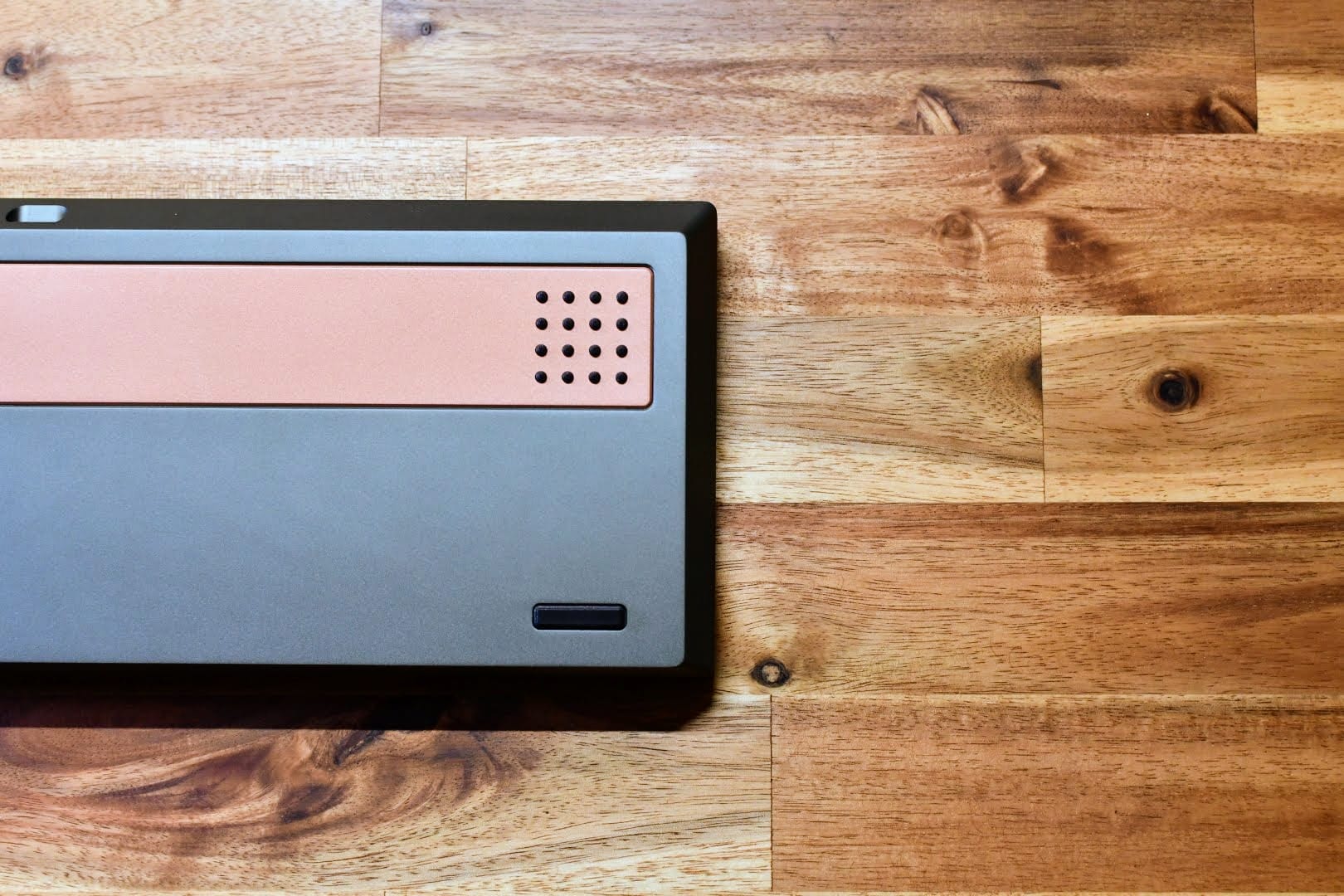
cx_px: 672
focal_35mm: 52
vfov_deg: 26.0
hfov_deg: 38.2
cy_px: 448
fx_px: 1941
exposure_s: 1/100
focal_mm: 35
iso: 1100
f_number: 4.5
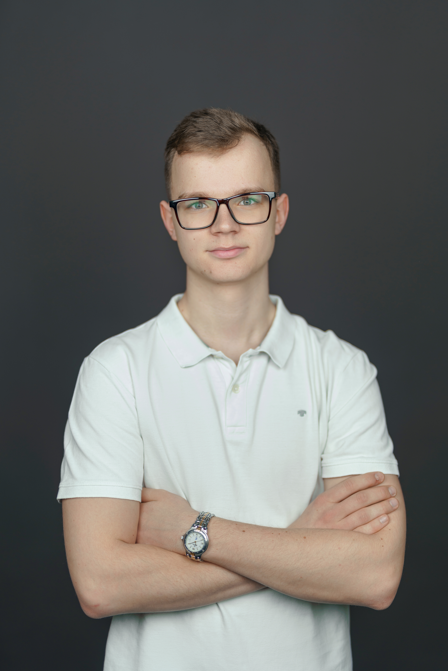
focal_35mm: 50
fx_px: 933
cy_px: 336
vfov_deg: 39.6
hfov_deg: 27.0
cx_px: 224
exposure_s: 1/125
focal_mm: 50
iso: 50
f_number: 1.4
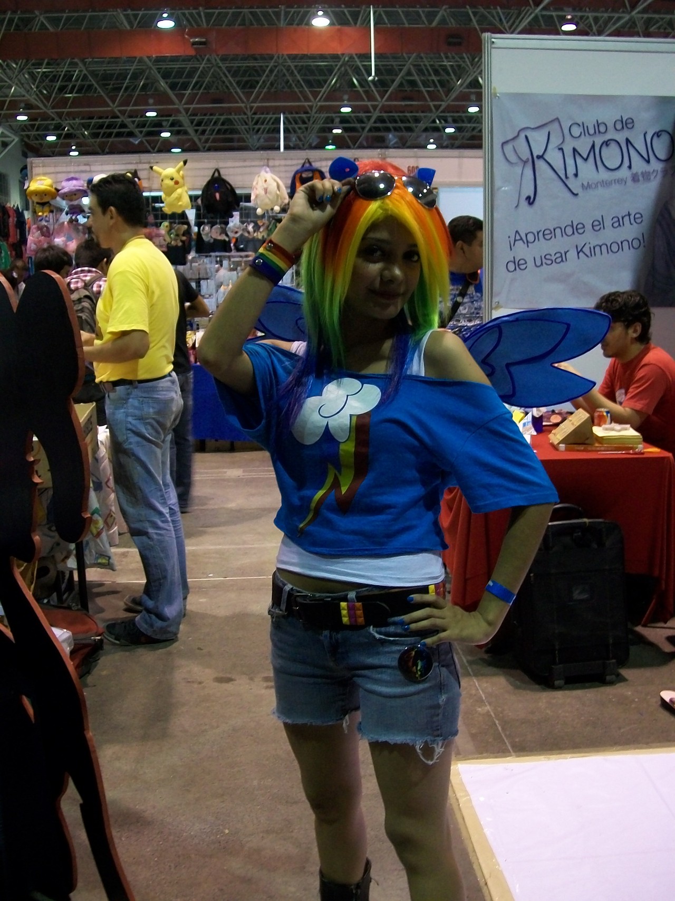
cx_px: 338
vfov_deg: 51.4
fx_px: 936
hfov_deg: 39.7
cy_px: 450
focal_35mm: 36
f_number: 2.7
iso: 180
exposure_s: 1/13
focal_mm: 6
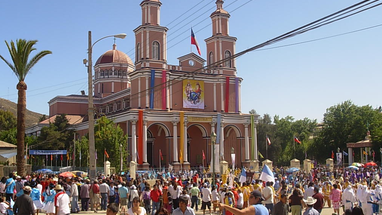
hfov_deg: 48.3
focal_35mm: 42
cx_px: 193
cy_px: 111
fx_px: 426
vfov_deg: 28.4
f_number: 4.9
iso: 50
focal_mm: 6.3
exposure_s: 1/443
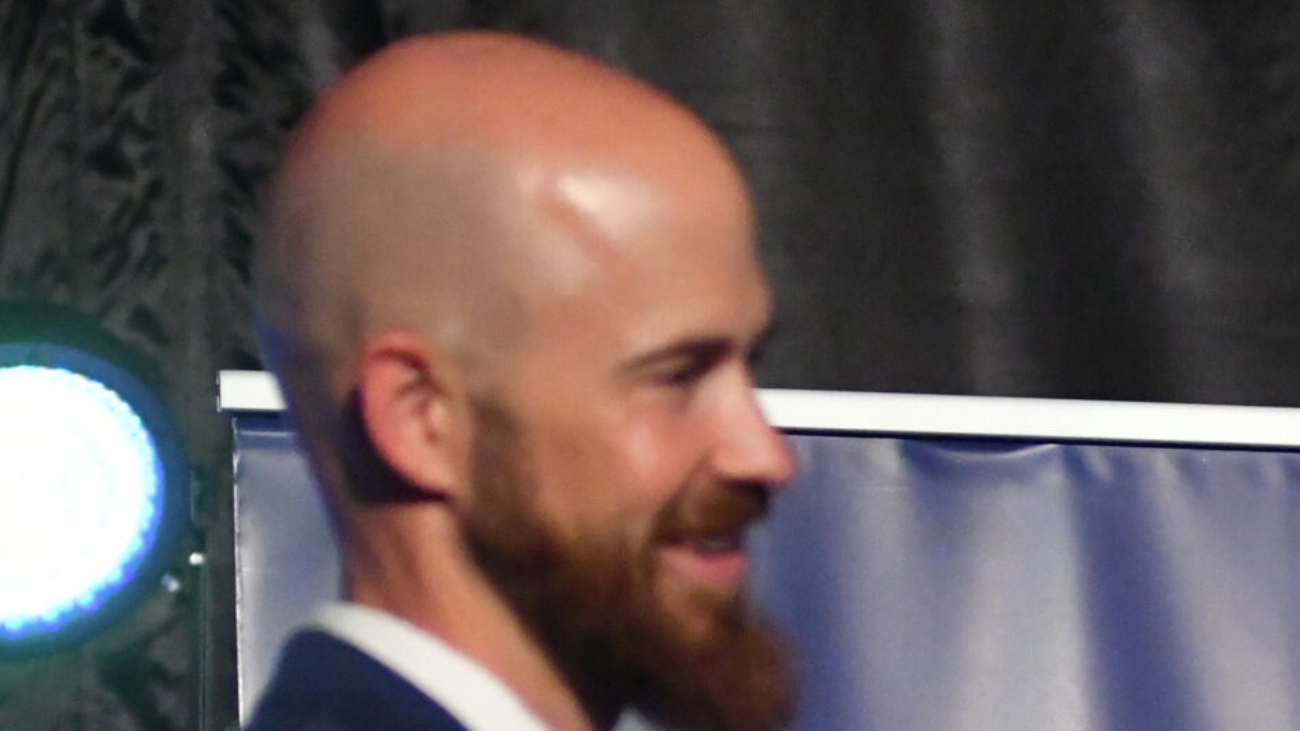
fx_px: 11755
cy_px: 1083
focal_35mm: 341
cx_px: 1431
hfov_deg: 6.3
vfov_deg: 3.6
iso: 9000
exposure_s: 1/640
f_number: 2.8
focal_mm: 80
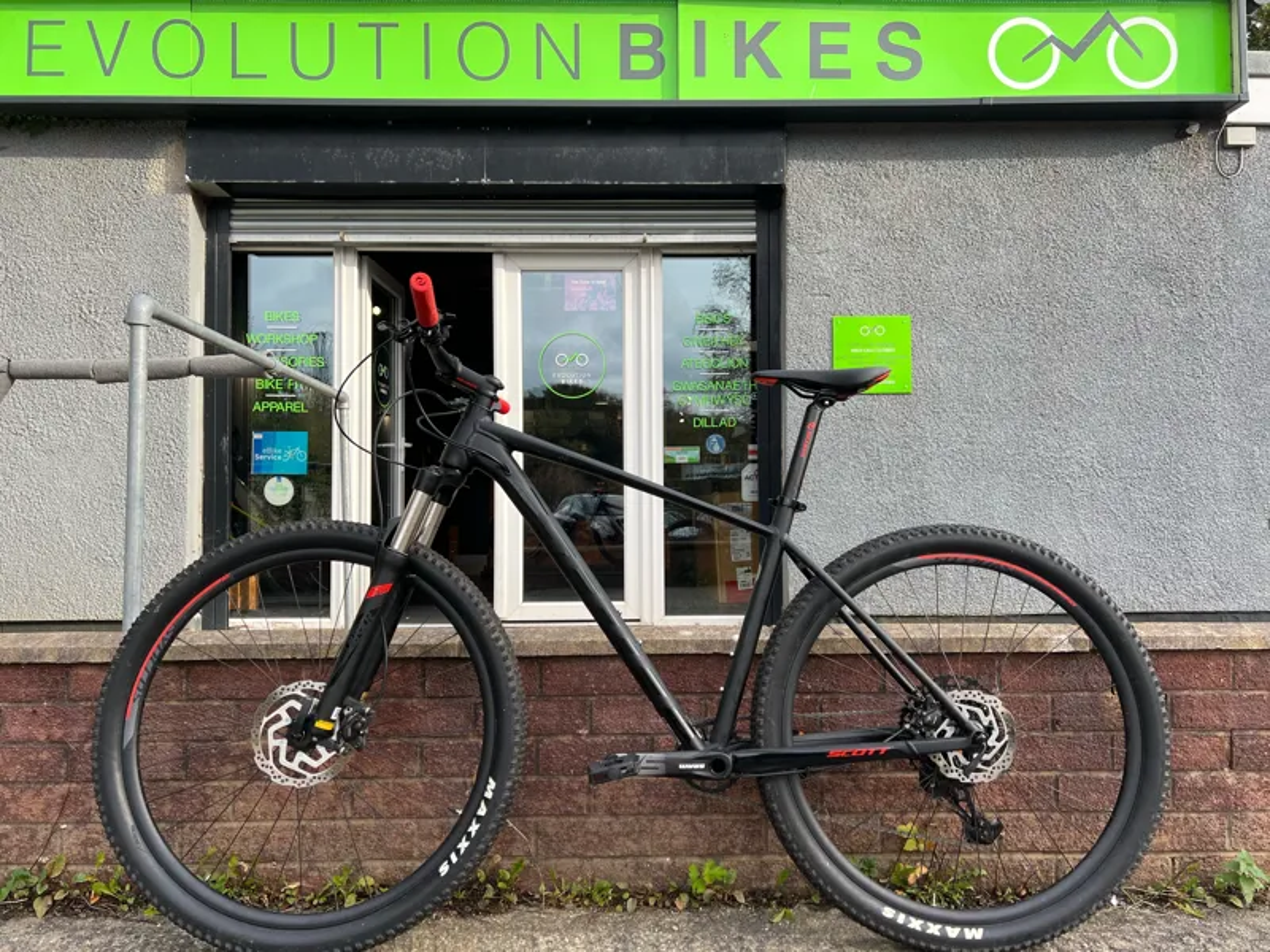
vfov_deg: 53.1
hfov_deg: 67.3
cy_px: 476
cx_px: 635
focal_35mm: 26
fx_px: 954
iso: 50
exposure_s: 1/733
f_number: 1.5
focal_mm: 5.7
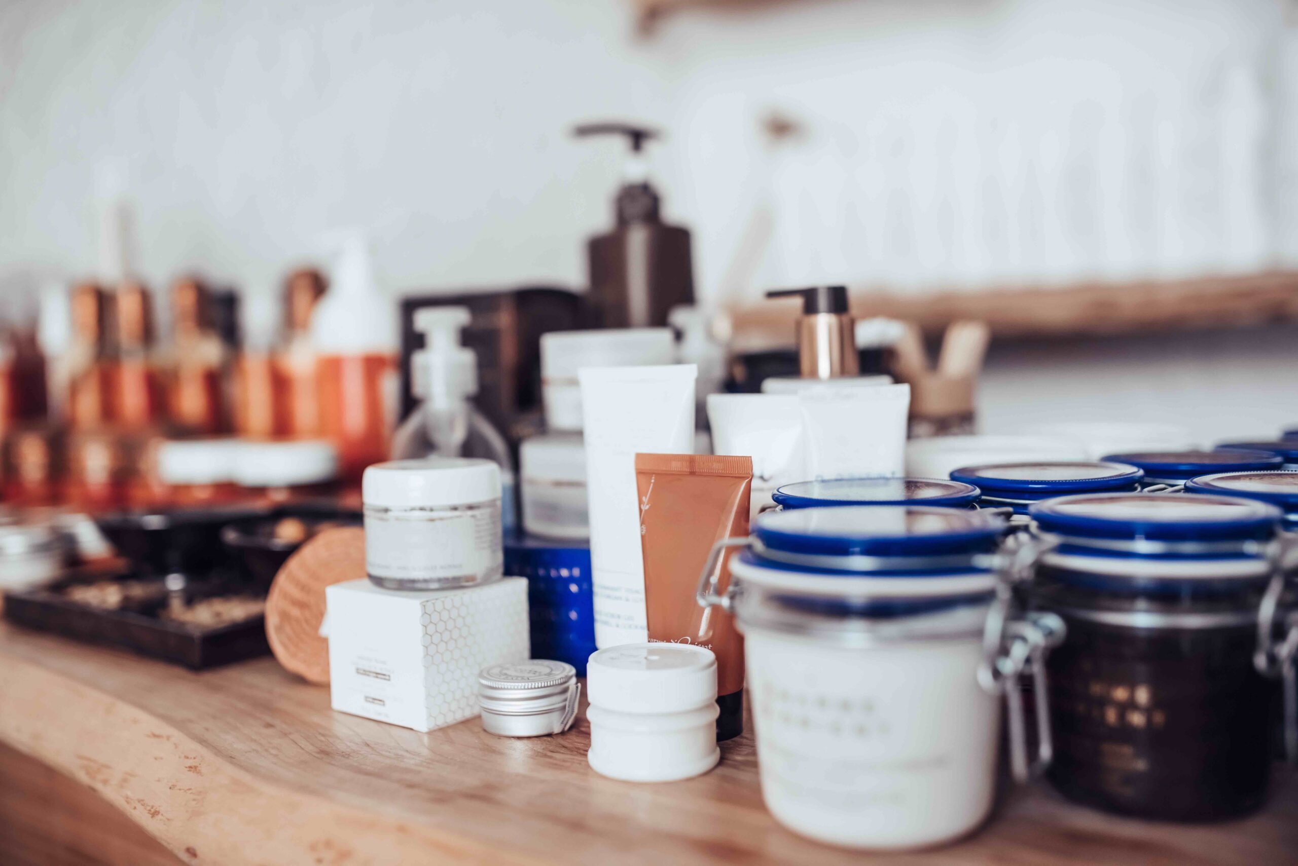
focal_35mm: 35
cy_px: 433
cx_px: 649
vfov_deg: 37.9
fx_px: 1262
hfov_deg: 54.4
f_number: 2
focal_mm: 35
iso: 800
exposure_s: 1/800
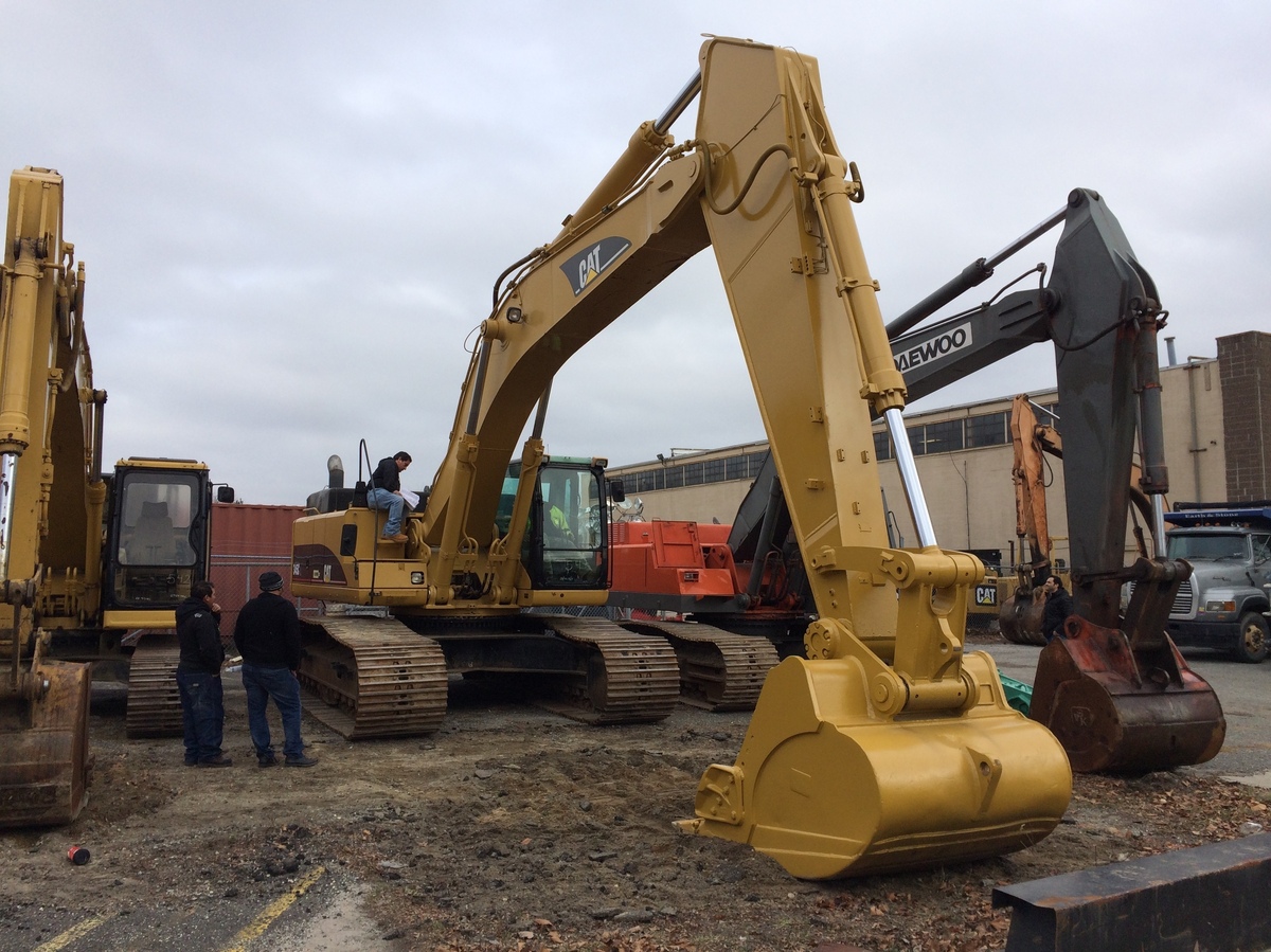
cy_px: 476
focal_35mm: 29
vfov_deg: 48.2
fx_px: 1064
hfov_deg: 61.7
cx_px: 636
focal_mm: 4.15
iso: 32
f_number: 2.2
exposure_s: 1/1172
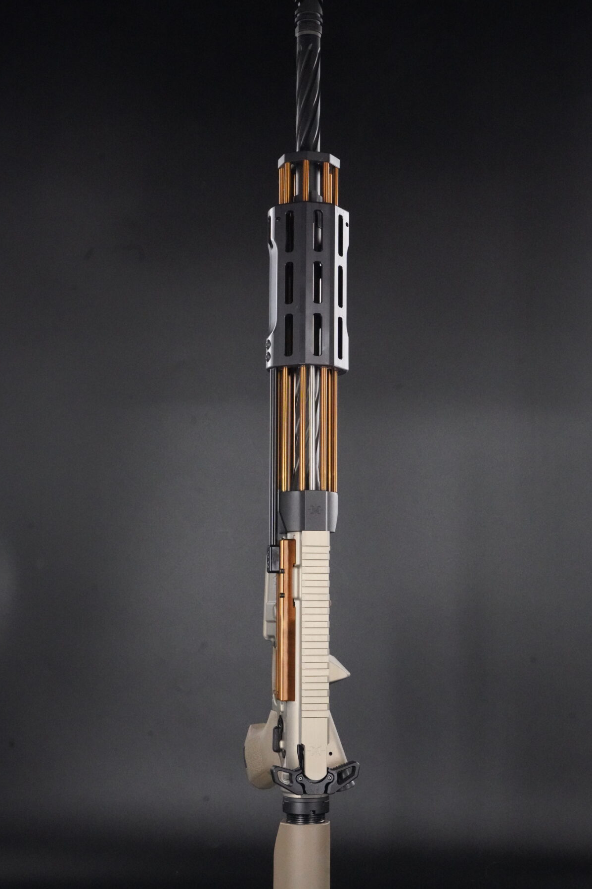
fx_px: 1406
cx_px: 322
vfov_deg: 35.0
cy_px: 470
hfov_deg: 23.8
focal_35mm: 57
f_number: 14
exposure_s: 1/320
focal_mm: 50
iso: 12800
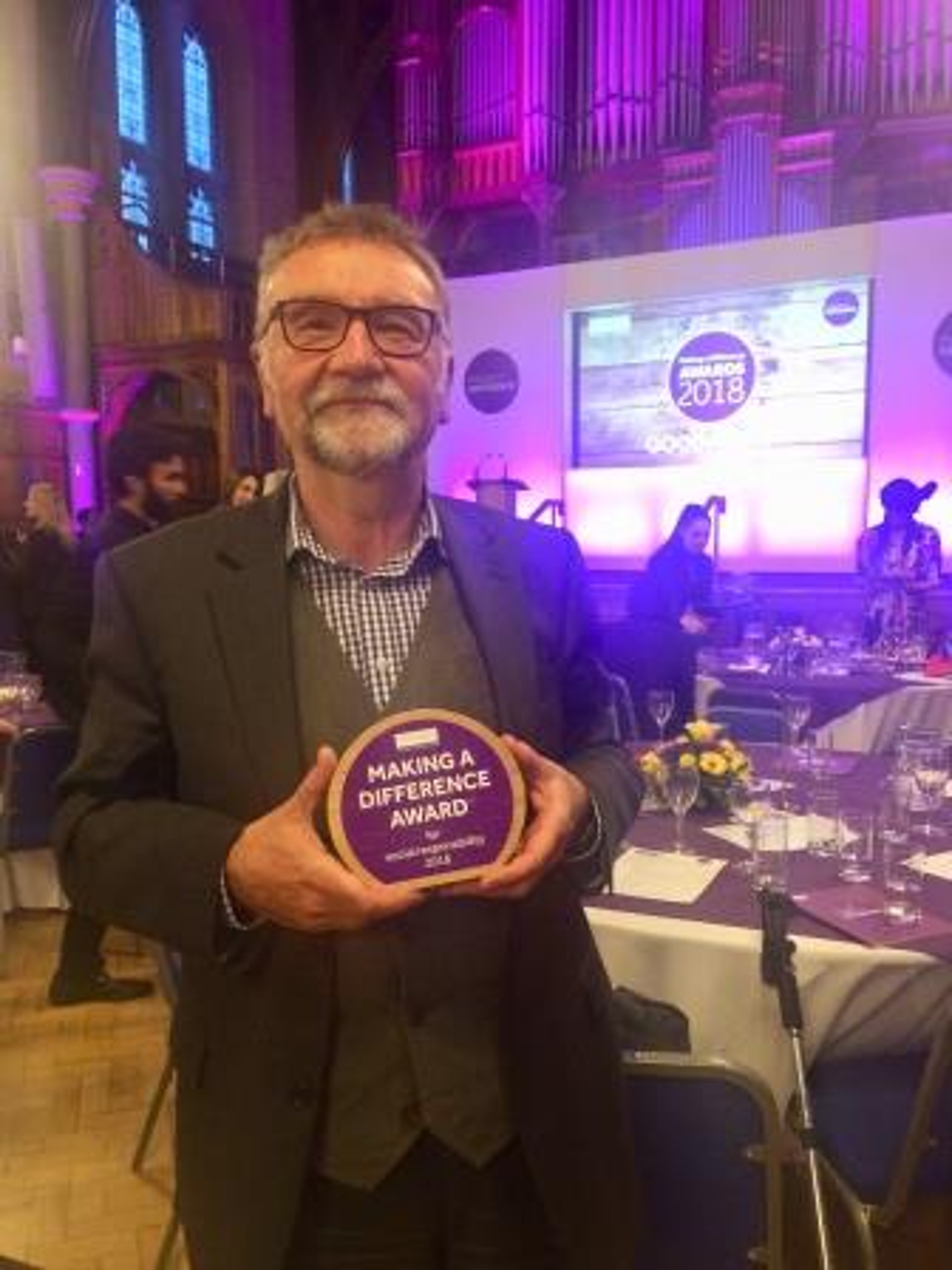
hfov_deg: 48.2
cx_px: 476
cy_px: 635
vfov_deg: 61.7
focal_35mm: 29
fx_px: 1063
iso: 320
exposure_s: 1/20
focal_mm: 4.15
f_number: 2.2
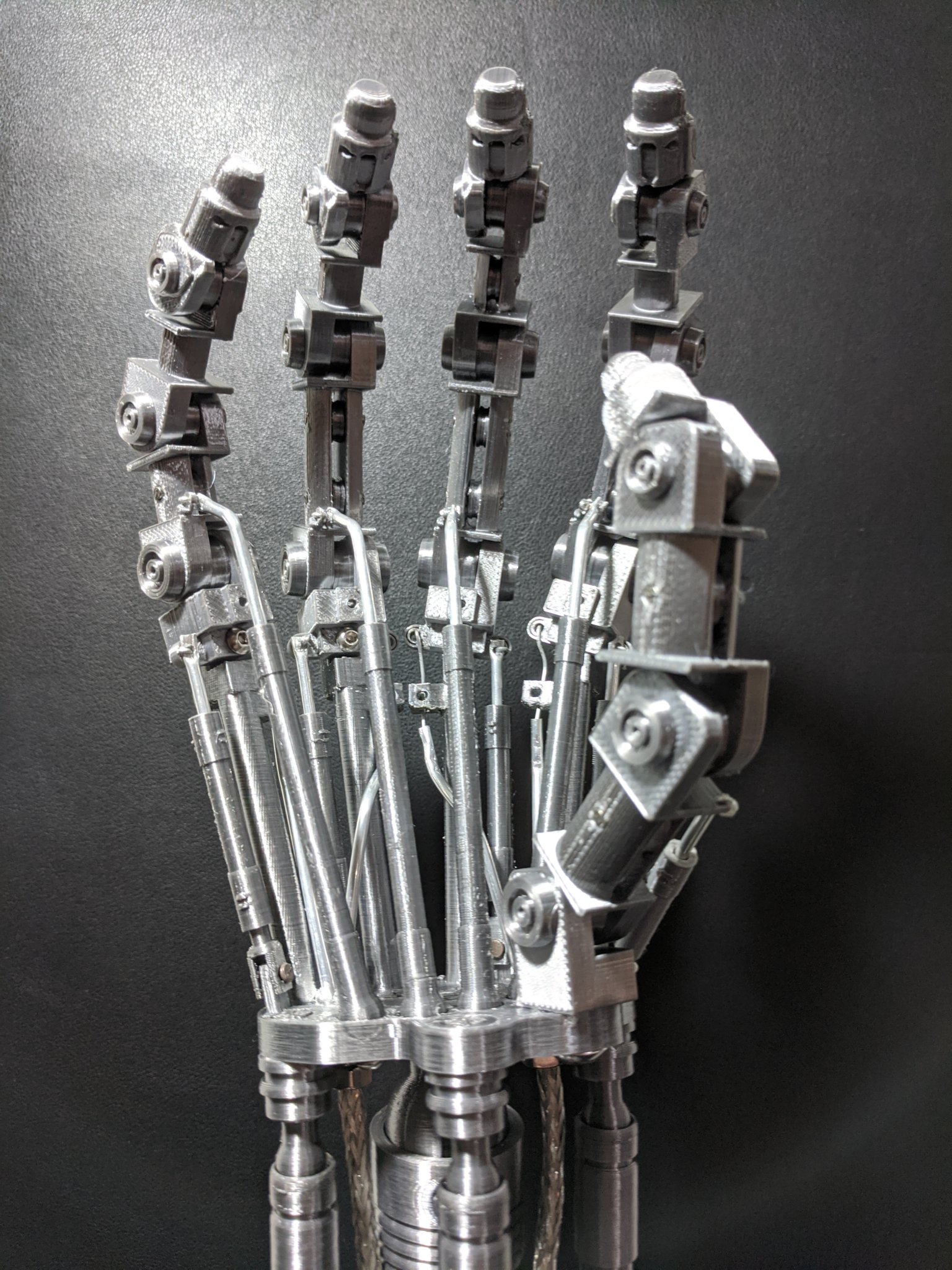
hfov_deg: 53.1
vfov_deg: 67.3
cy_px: 635
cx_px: 476
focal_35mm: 26
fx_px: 953
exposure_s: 1/60
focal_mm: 4.67
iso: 236
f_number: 2
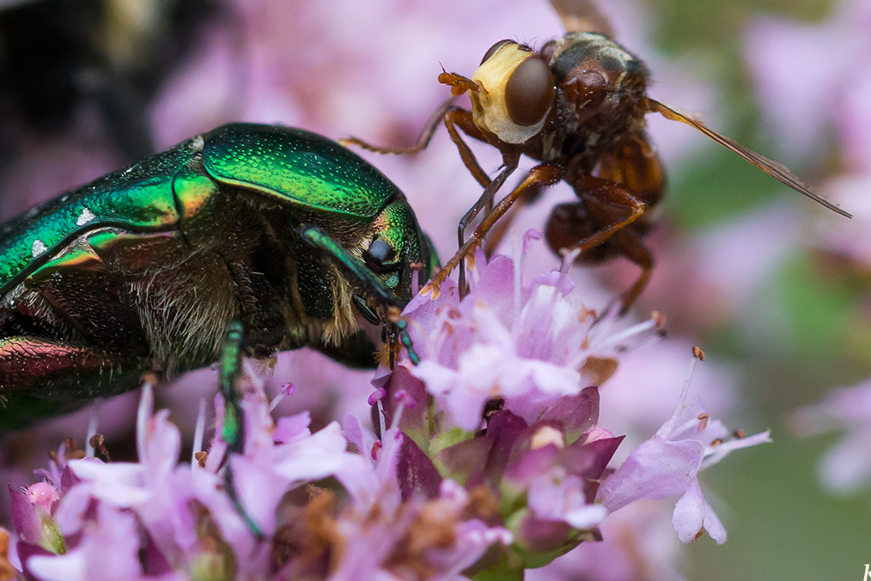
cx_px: 346
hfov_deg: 7.0
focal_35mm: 296
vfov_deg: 4.6
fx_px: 7161
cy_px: 173
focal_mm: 200
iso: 1600
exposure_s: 1/640
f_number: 7.1
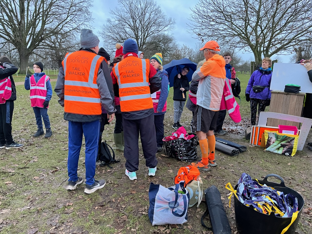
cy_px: 117
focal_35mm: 26
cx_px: 156
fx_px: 234
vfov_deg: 53.1
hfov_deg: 67.3
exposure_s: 1/60
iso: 250
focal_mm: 5.1
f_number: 1.6
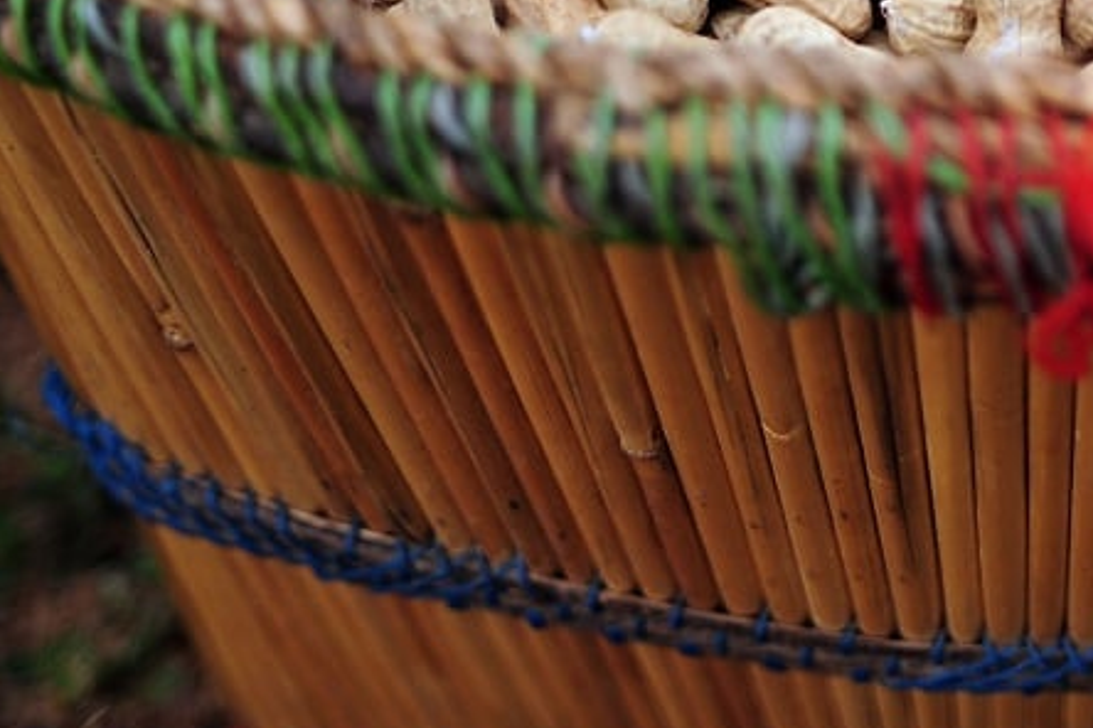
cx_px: 1120
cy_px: -221
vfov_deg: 22.4
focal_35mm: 54
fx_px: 1639
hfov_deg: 33.4
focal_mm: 20
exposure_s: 1/800
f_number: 3.2
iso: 250
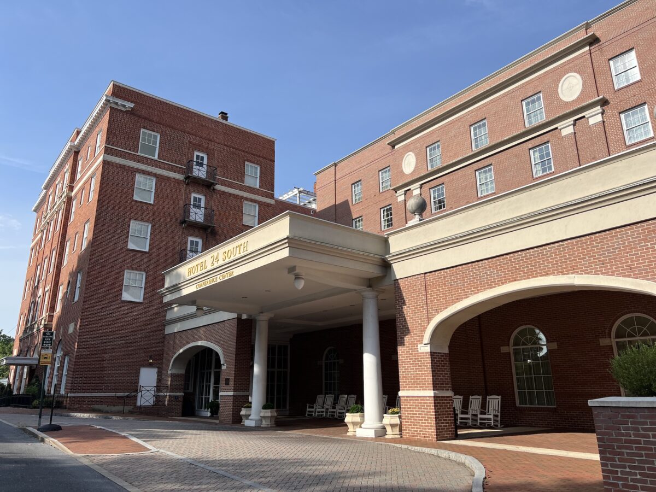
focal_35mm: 26
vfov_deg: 53.1
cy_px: 246
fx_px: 493
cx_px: 328
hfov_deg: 67.3
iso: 50
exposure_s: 1/3704
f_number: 1.5
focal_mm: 5.7
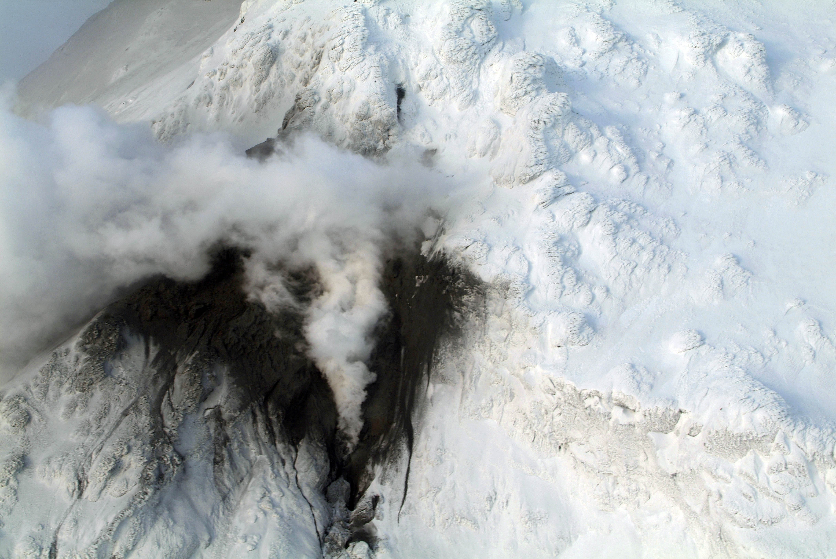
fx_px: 2790
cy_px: 280
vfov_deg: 11.5
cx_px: 418
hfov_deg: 17.0
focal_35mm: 120
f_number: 6.7
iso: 200
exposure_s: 1/180
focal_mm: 80
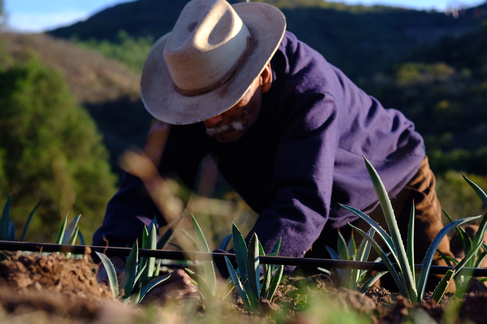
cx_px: 244
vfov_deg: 16.3
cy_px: 162
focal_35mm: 84
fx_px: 1136
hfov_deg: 24.2
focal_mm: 56
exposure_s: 1/1000
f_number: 5
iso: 500
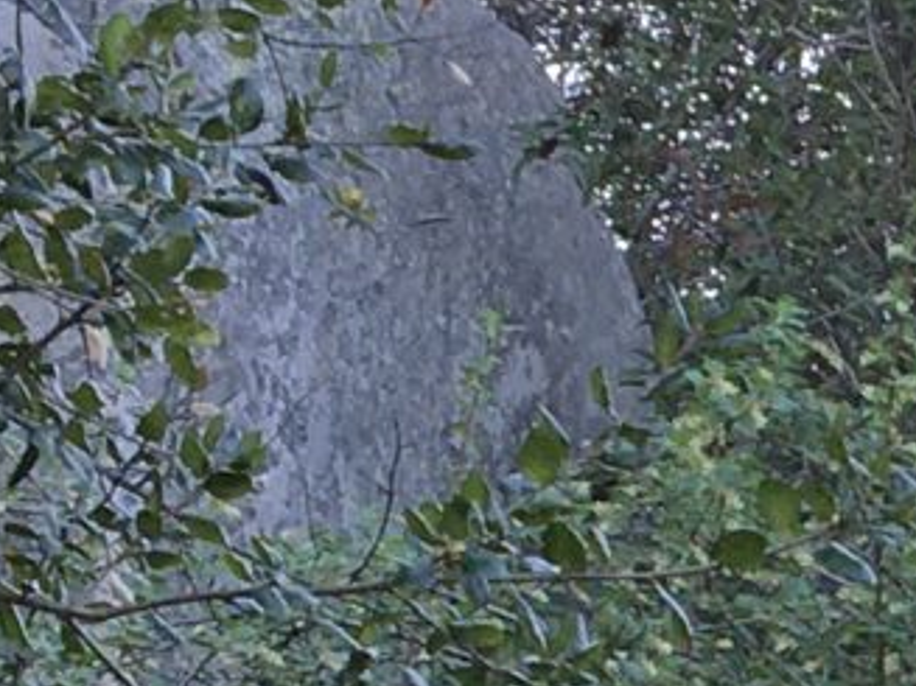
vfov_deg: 6.4
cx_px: 2034
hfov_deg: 8.2
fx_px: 6005
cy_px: 1341
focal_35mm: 227
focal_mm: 4.15
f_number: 2.2
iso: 25
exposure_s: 1/60
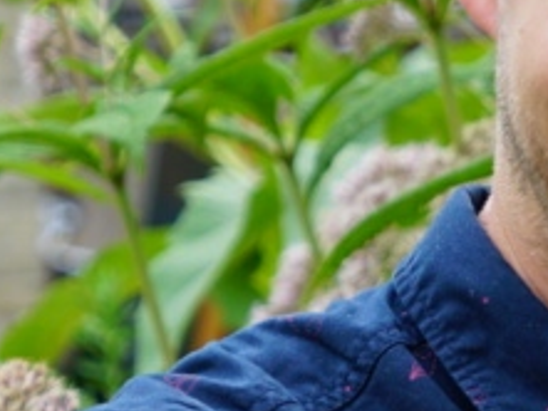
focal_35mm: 471
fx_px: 7460
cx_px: 1215
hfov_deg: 4.1
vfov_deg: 3.2
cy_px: 505
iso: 100
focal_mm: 67
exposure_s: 1/80
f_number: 5.6
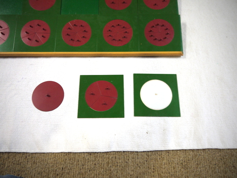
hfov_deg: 63.4
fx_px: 192
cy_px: 89
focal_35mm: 28
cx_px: 118
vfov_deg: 49.7
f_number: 3.5
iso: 250
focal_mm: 14
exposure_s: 1/60
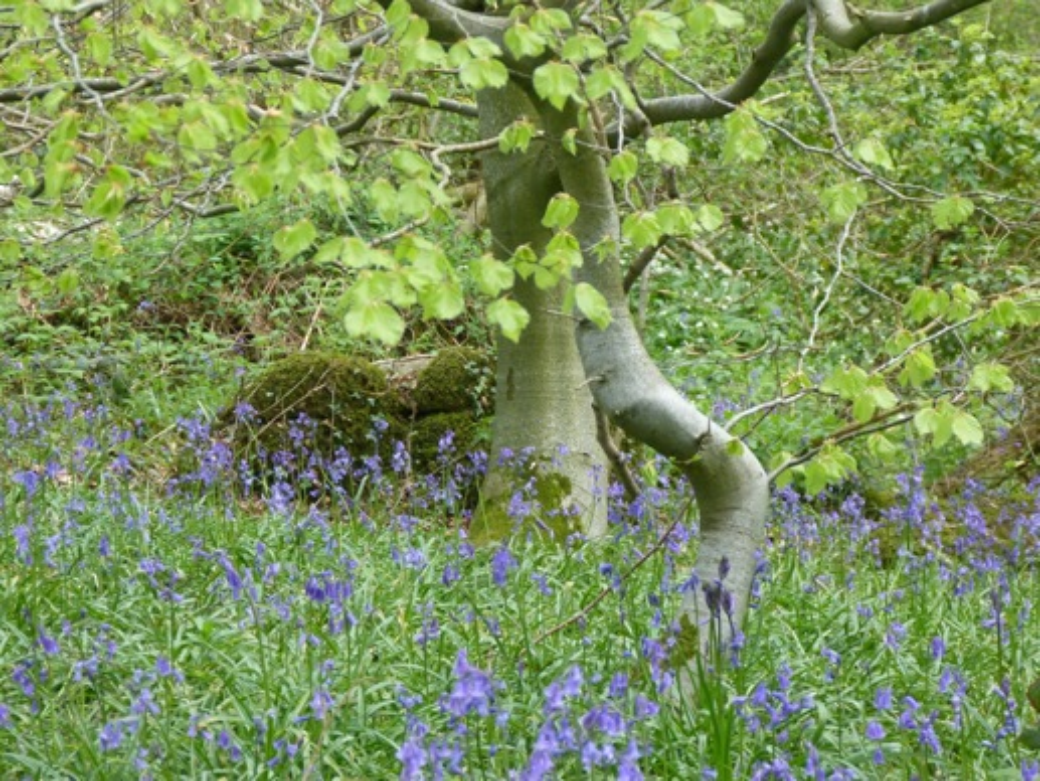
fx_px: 5018
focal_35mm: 167
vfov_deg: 8.9
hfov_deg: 11.8
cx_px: 520
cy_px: 390
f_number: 3.7
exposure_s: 1/80
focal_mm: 30.1
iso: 200
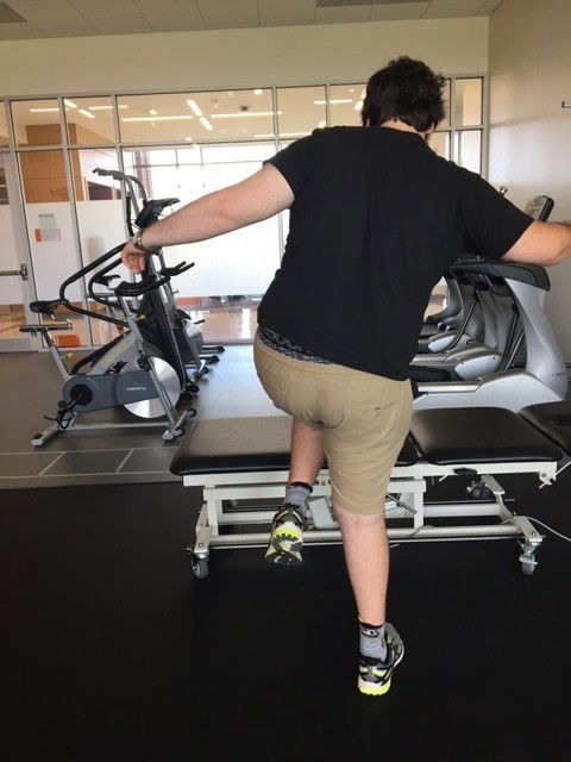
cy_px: 381
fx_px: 638
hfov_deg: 48.2
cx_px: 286
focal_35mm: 29
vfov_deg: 61.7
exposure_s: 1/60
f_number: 2.2
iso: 32
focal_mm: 4.15
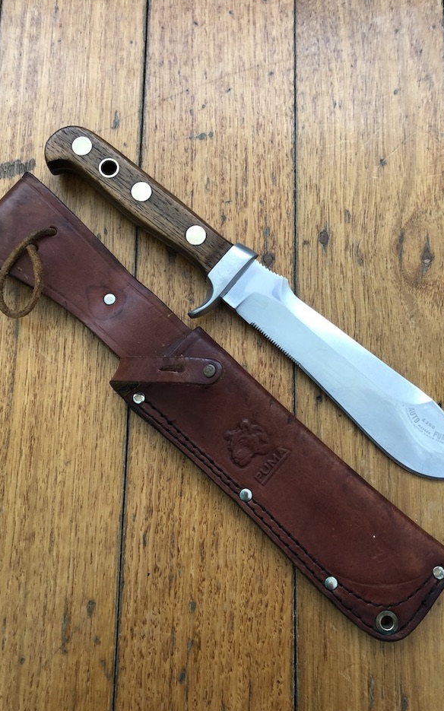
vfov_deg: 62.9
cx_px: 232
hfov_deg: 41.8
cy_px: 354
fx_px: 581
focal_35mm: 30
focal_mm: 3.99
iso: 50
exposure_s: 1/15
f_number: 1.8
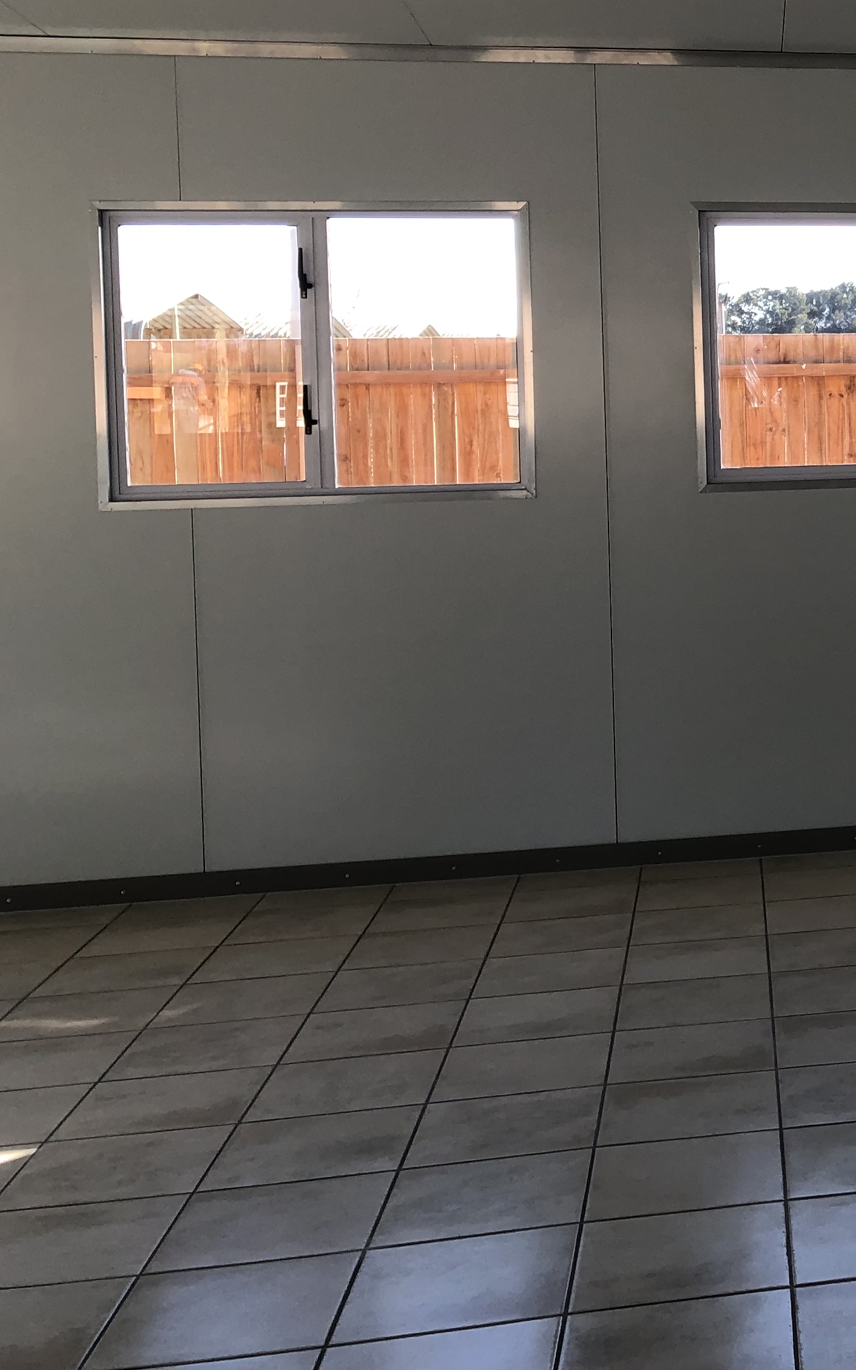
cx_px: 1210
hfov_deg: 21.3
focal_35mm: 53
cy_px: 462
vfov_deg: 37.8
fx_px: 1979
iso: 20
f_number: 1.8
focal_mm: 3.99
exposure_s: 1/171
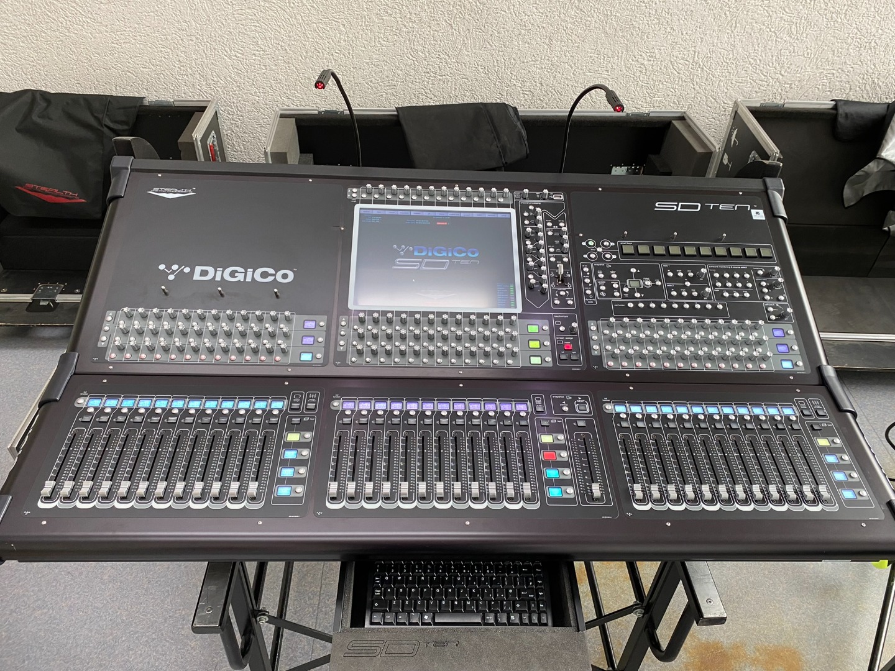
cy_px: 336
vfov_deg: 53.1
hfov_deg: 67.3
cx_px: 448
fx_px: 672
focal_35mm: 26
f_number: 1.8
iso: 125
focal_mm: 4.25
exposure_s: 1/97
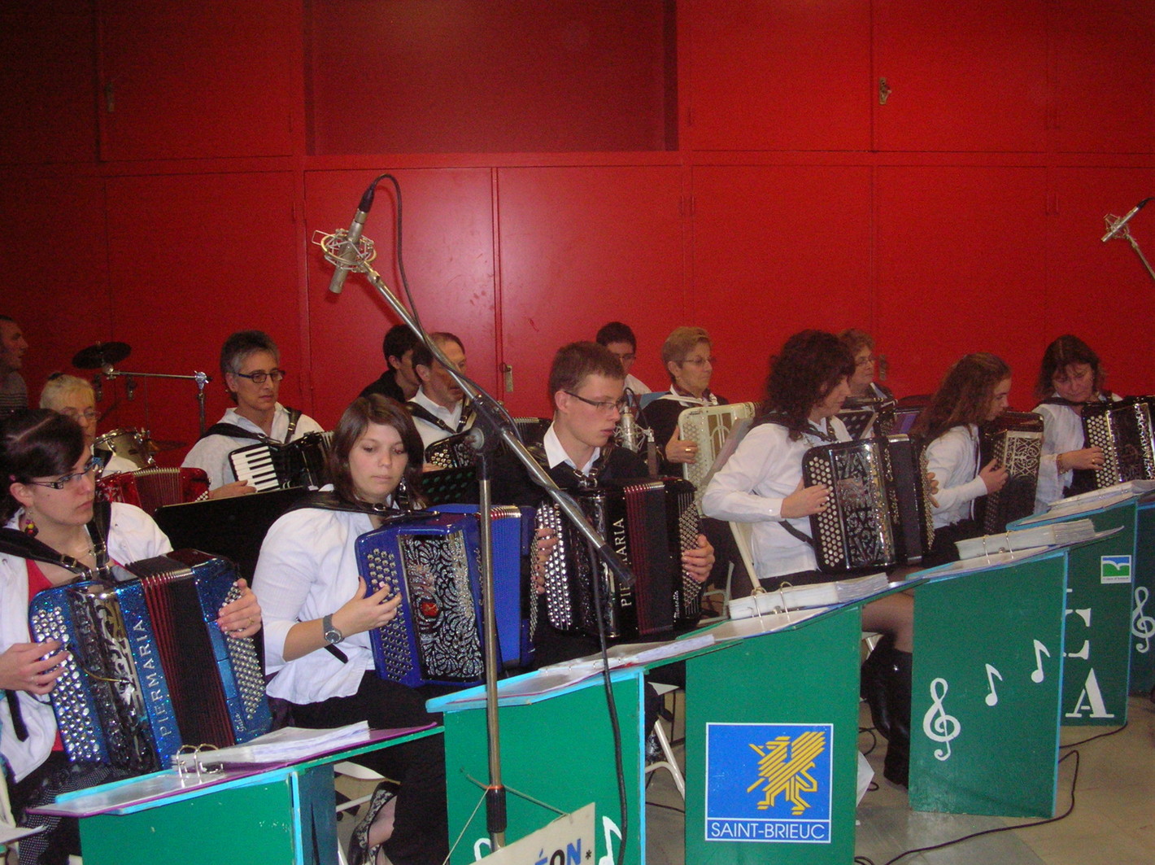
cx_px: 578
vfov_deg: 35.9
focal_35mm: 40
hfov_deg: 46.8
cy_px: 432
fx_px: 1334
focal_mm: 6.6
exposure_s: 1/60.1
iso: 200
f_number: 3
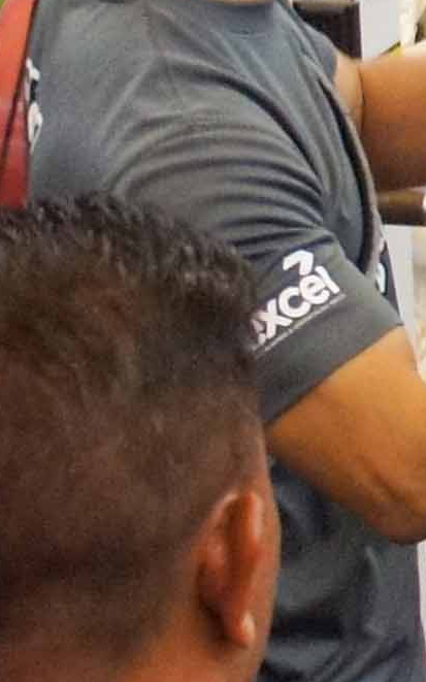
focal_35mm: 191
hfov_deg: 6.4
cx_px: 1123
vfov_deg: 10.9
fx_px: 3549
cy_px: -1
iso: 1000
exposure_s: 1/30
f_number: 3.5
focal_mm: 18
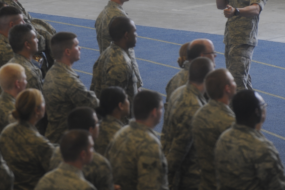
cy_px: 64
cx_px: 112
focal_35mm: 383
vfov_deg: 3.6
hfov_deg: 5.4
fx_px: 3030
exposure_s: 1/125
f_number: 3.5
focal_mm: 200
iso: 800
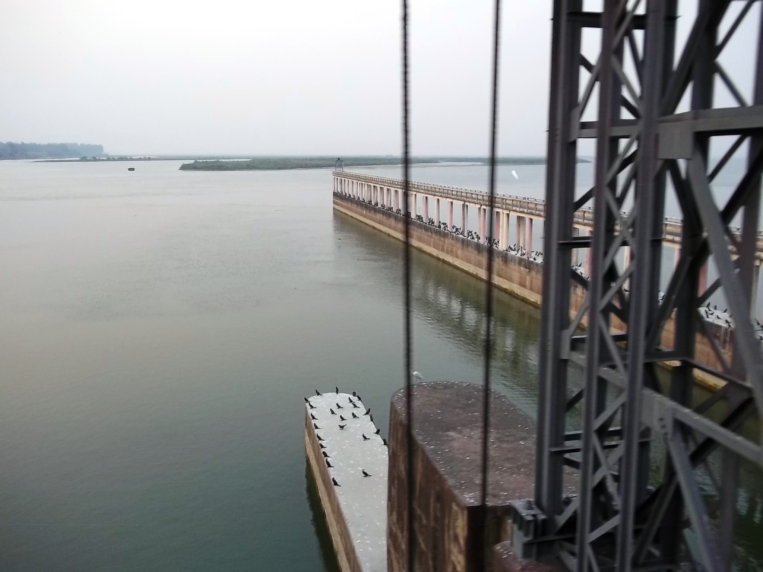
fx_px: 705
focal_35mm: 32
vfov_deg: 44.2
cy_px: 286
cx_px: 382
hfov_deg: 56.8
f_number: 2.9
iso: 80
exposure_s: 1/200
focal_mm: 5.7
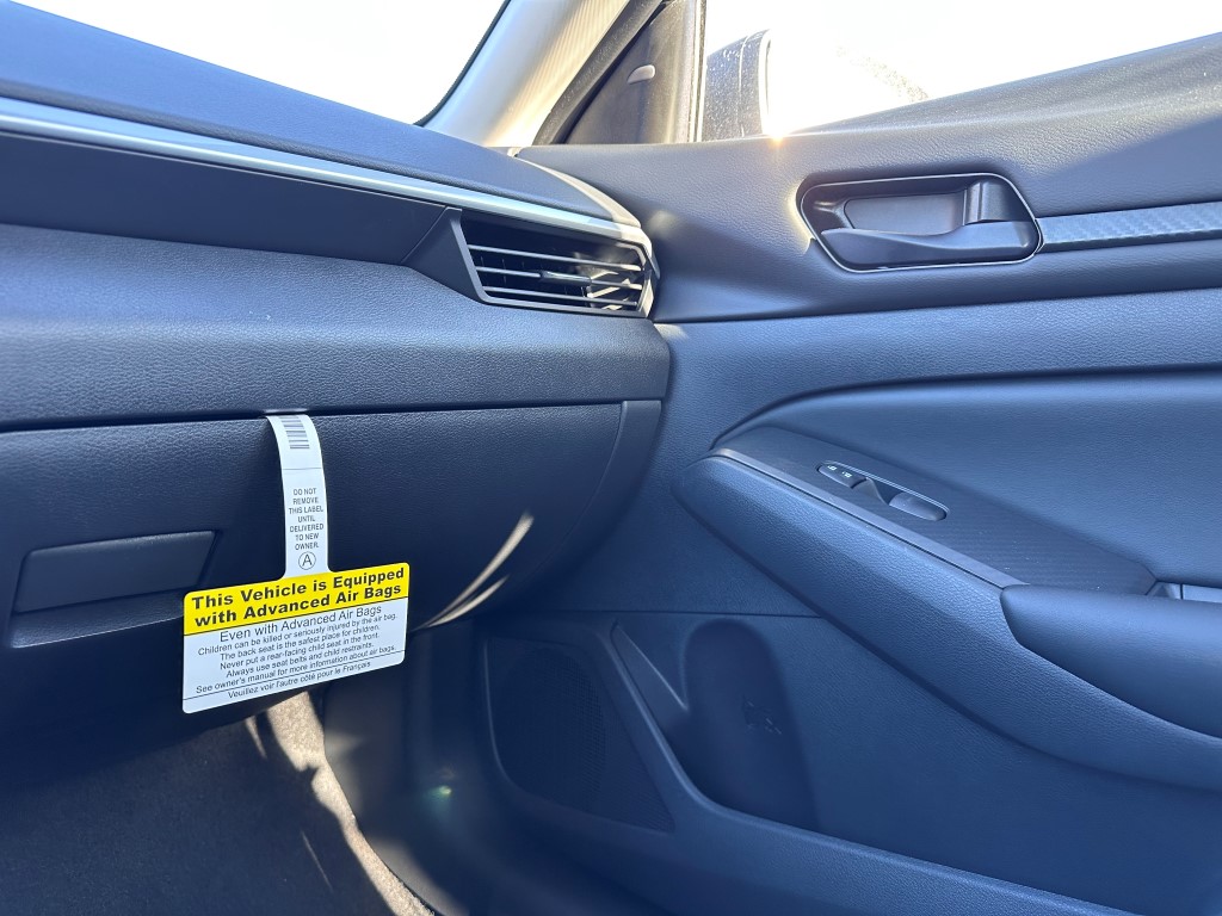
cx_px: 611
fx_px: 847
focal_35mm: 24
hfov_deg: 71.6
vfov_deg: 56.8
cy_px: 458
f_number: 1.78
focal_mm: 6.86
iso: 250
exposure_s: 1/90
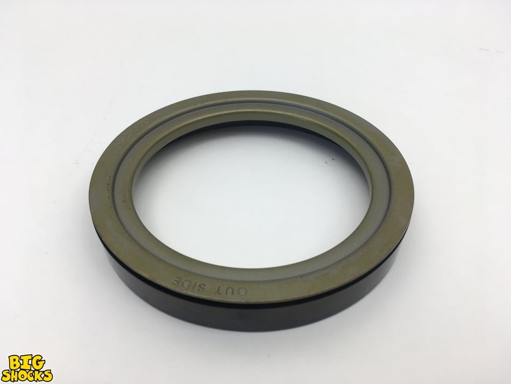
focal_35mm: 29
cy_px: 192
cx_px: 256
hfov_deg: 61.6
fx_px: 428
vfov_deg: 48.2
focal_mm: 4.15
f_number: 2.2
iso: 25
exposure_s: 1/120
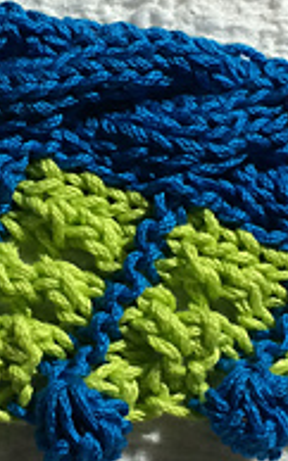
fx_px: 1031
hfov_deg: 15.9
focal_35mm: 82
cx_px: 132
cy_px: 261
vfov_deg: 25.2
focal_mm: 4.12
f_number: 2.2
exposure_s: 1/30
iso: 100
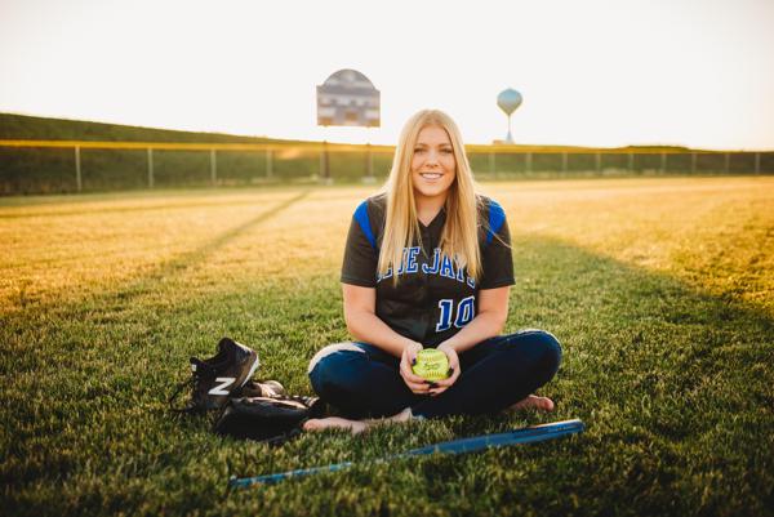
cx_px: 387
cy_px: 258
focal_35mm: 35
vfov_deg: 37.9
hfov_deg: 54.4
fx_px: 753
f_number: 1.4
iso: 50
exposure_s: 1/640
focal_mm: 35
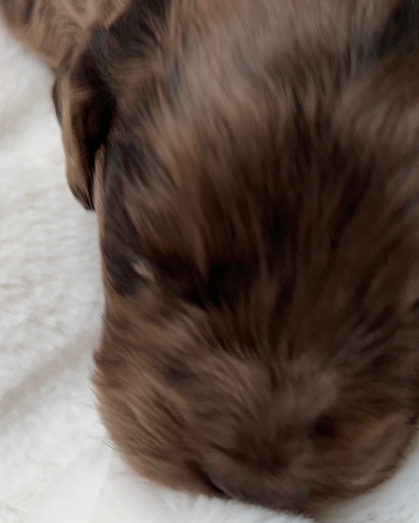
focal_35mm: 59
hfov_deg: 25.8
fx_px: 914
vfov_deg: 31.5
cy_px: 139
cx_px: 166
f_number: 1.5
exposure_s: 1/120
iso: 80
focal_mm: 5.7
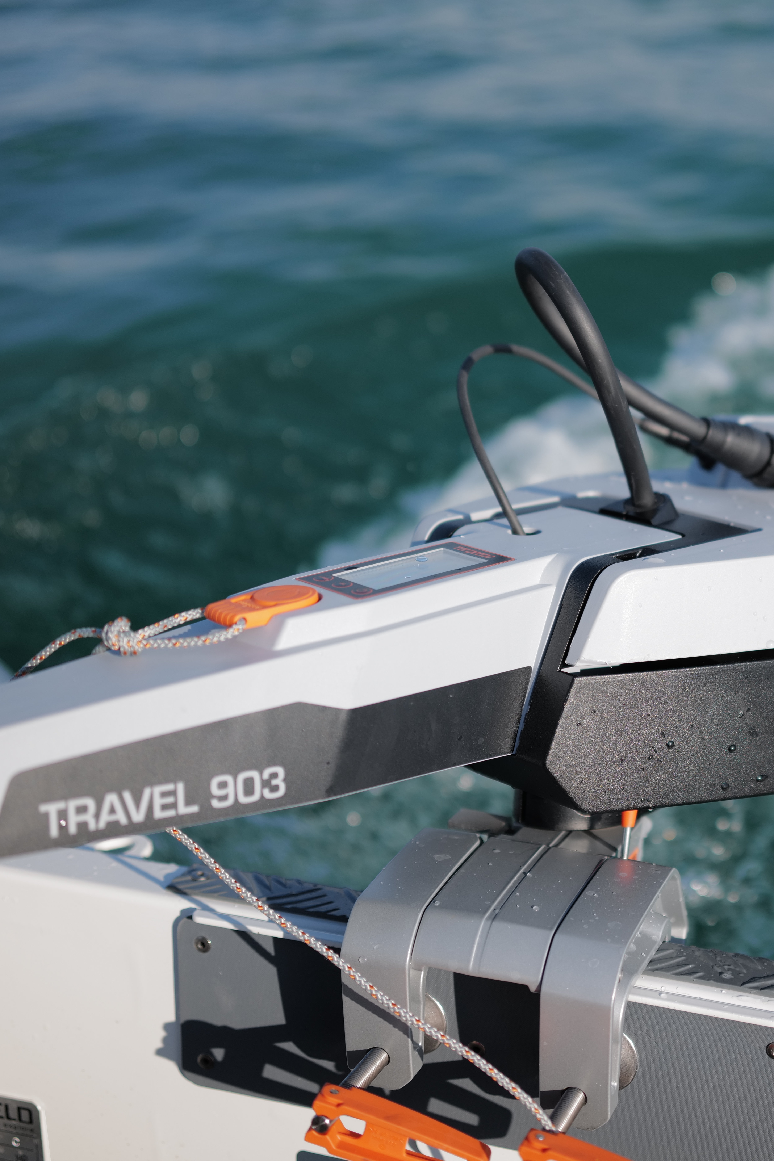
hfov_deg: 25.1
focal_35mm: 53
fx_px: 1709
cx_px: 625
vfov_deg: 37.5
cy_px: 576
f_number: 2
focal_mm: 35
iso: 100
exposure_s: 1/2500
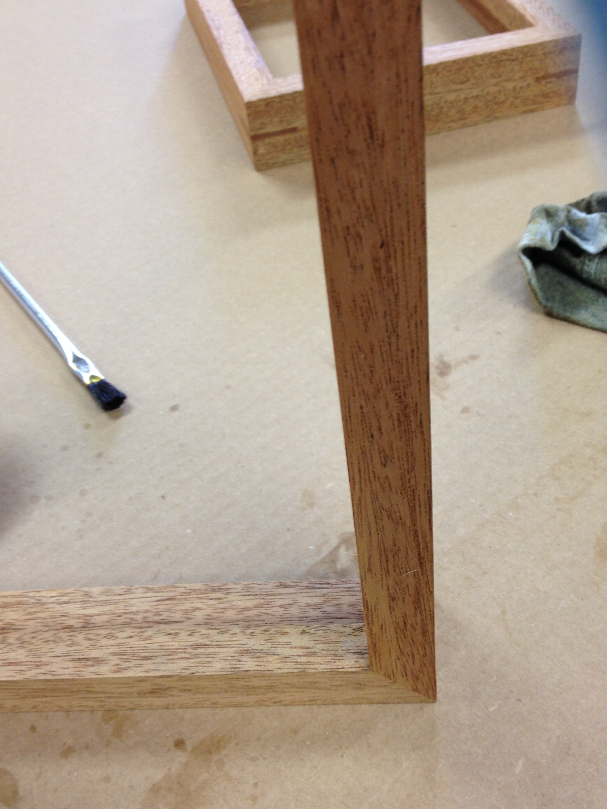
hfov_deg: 33.6
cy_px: 436
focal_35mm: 43
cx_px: 344
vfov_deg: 43.8
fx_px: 1005
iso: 80
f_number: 2.4
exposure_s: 1/20
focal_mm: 4.28
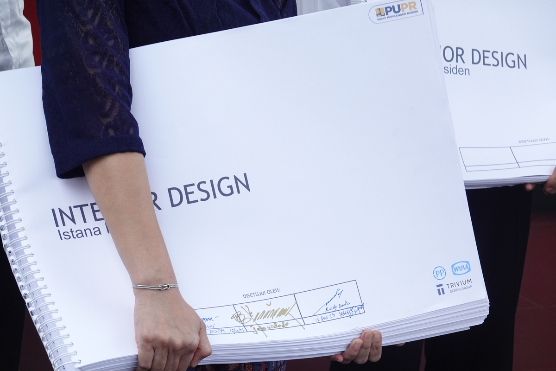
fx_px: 1436
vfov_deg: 14.7
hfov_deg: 21.9
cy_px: 186
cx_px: 278
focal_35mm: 93
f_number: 5
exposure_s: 1/80
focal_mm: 33.98
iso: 640
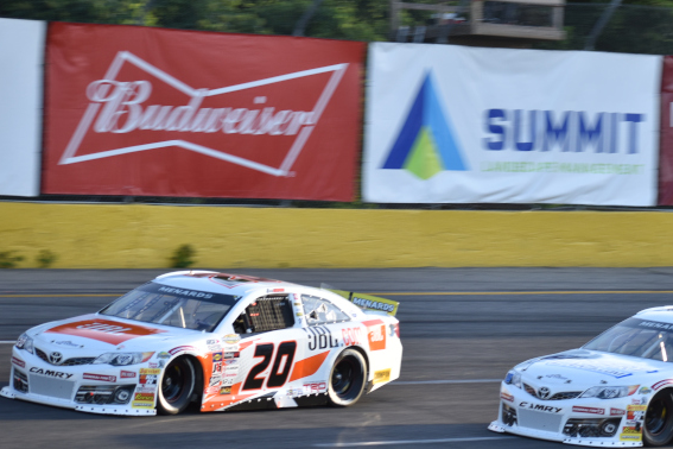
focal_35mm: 207
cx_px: 453
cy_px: 264
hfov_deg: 9.9
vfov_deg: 6.6
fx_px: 3869
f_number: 5.6
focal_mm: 92
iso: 200
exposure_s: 1/250
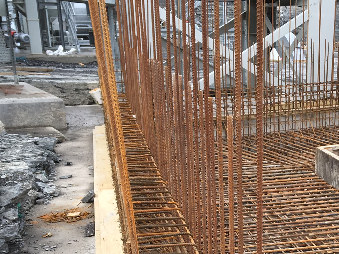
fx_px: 587
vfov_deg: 23.8
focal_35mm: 60
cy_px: 224
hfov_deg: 31.1
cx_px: 289
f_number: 2.2
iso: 25
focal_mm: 4.15
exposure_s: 1/286
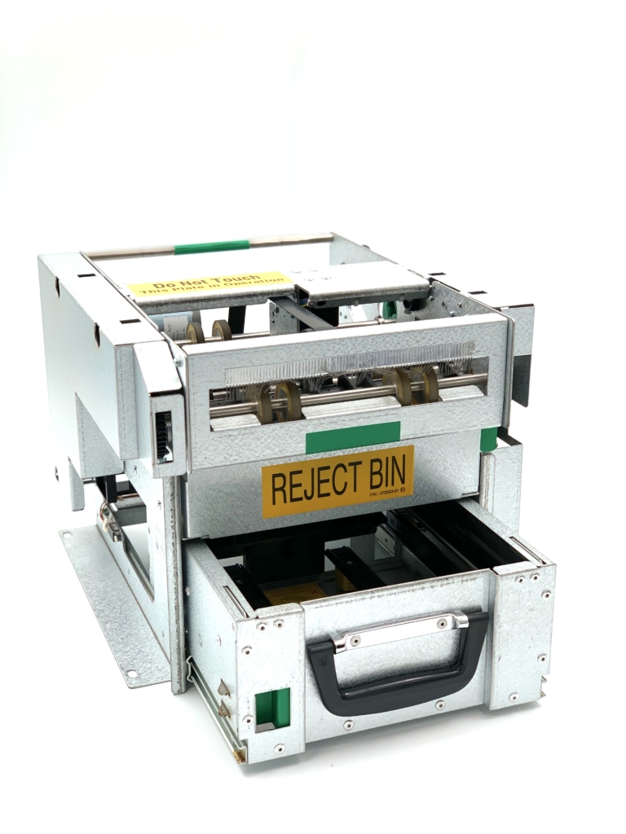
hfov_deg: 28.0
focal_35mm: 52
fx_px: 1254
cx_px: 313
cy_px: 417
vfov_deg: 36.8
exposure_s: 1/122
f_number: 2.4
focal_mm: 6
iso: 25
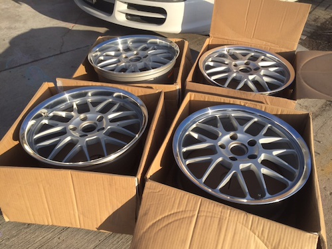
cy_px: 124
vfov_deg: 48.2
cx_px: 166
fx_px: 278
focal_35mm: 29
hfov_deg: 61.7
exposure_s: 1/1130
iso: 32
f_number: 2.2
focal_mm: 4.15
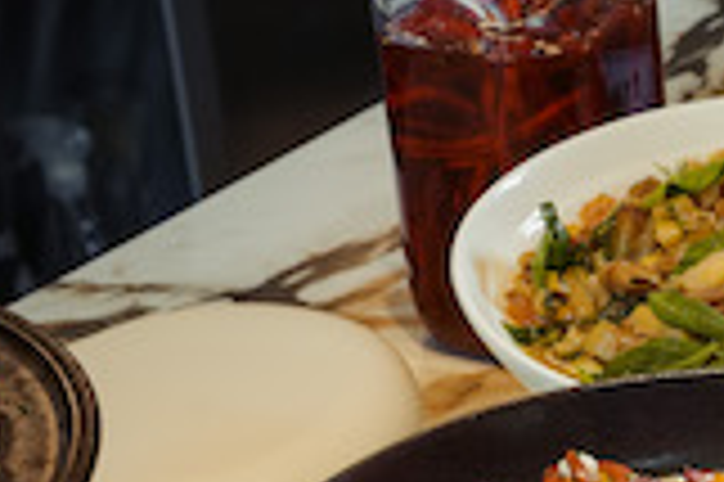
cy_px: 246
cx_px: 1205
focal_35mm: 171
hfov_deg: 11.4
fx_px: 3435
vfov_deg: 8.0
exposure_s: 1/100
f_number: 6.3
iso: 1000
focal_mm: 50
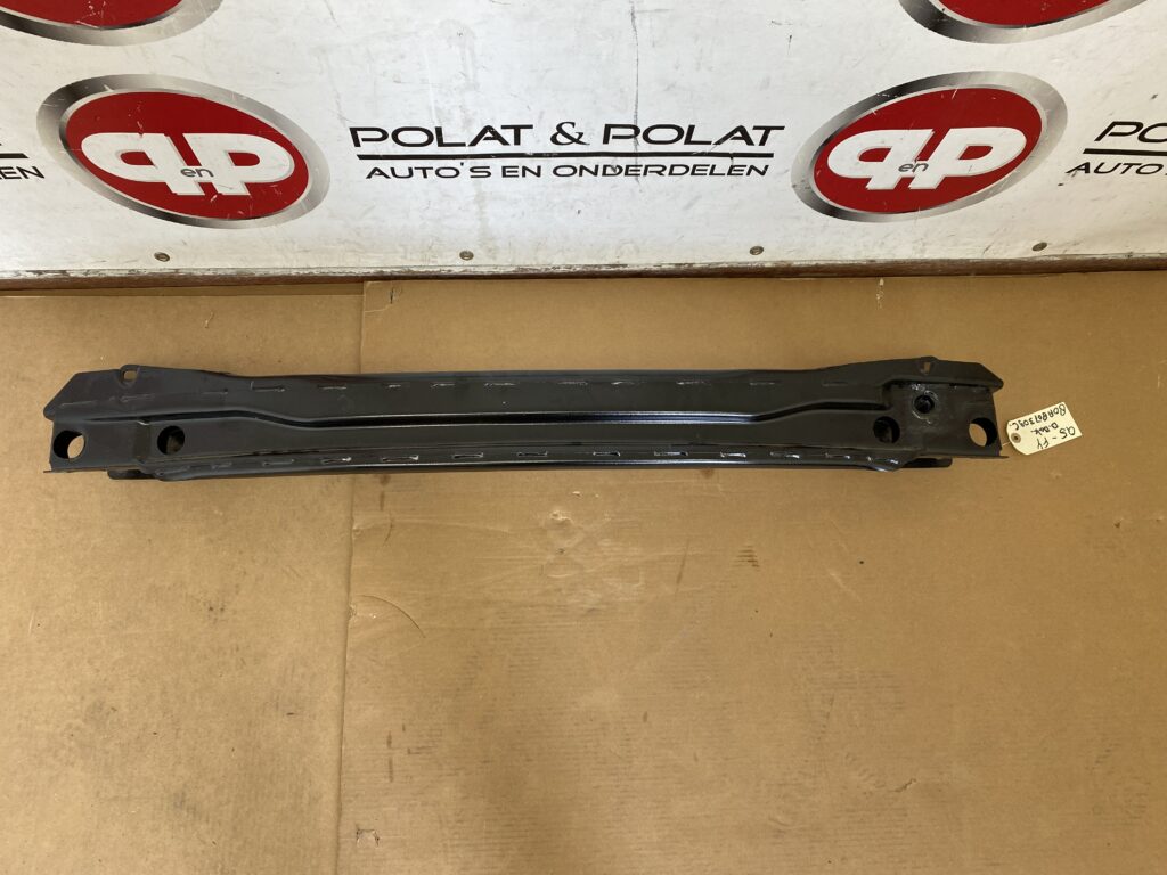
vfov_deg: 53.1
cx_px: 584
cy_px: 438
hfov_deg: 67.3
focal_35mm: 26
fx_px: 877
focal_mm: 4.25
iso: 64
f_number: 1.8
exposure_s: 1/100
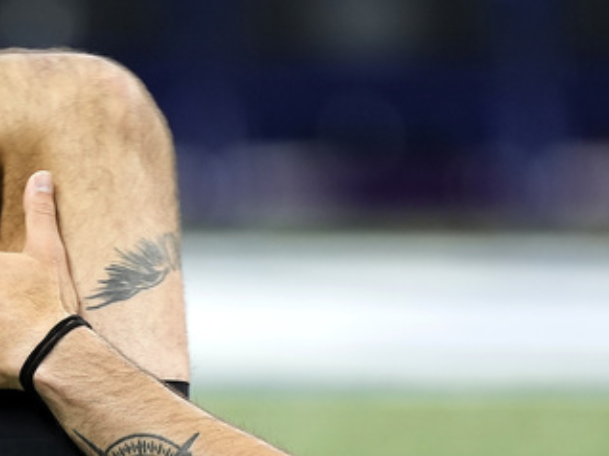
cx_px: 203
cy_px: 390
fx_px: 49012
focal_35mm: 2788
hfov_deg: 0.7
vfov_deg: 0.5
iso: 500
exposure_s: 1/160
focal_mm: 600
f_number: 4
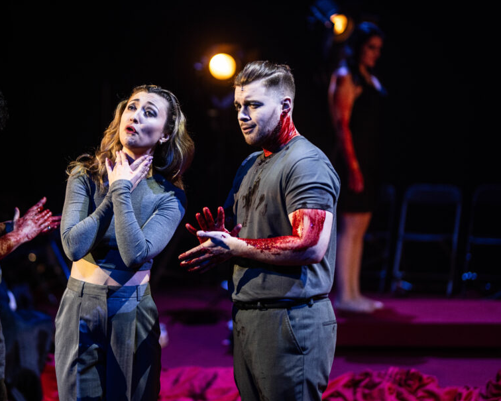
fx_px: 1602
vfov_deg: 14.3
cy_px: 183
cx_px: 172
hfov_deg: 17.7
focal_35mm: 108
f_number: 1.4
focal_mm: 85
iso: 800
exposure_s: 1/125
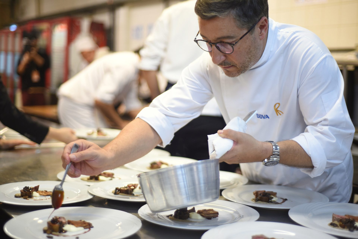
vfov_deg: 27.0
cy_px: 120
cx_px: 179
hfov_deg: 39.6
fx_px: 497
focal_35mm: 50
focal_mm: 50
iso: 1600
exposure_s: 1/250
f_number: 1.8
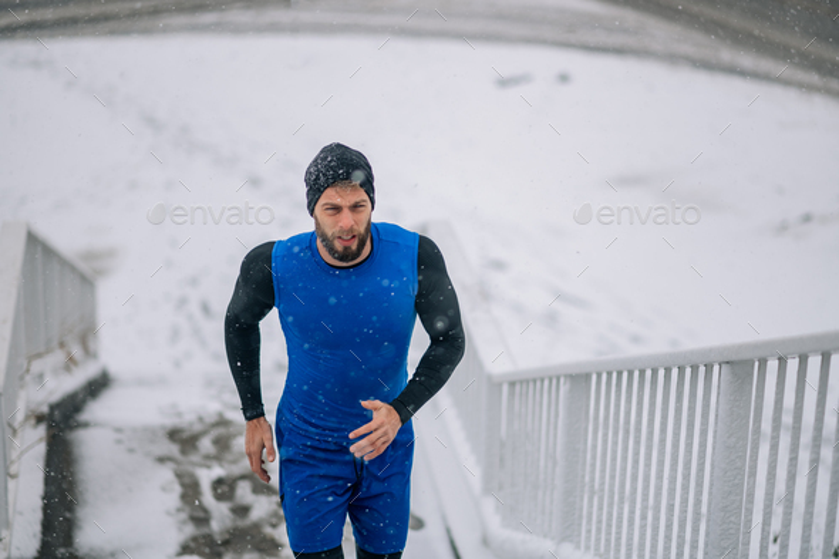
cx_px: 420
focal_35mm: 85
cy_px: 280
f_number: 1.8
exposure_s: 1/1000
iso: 160
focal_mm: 85
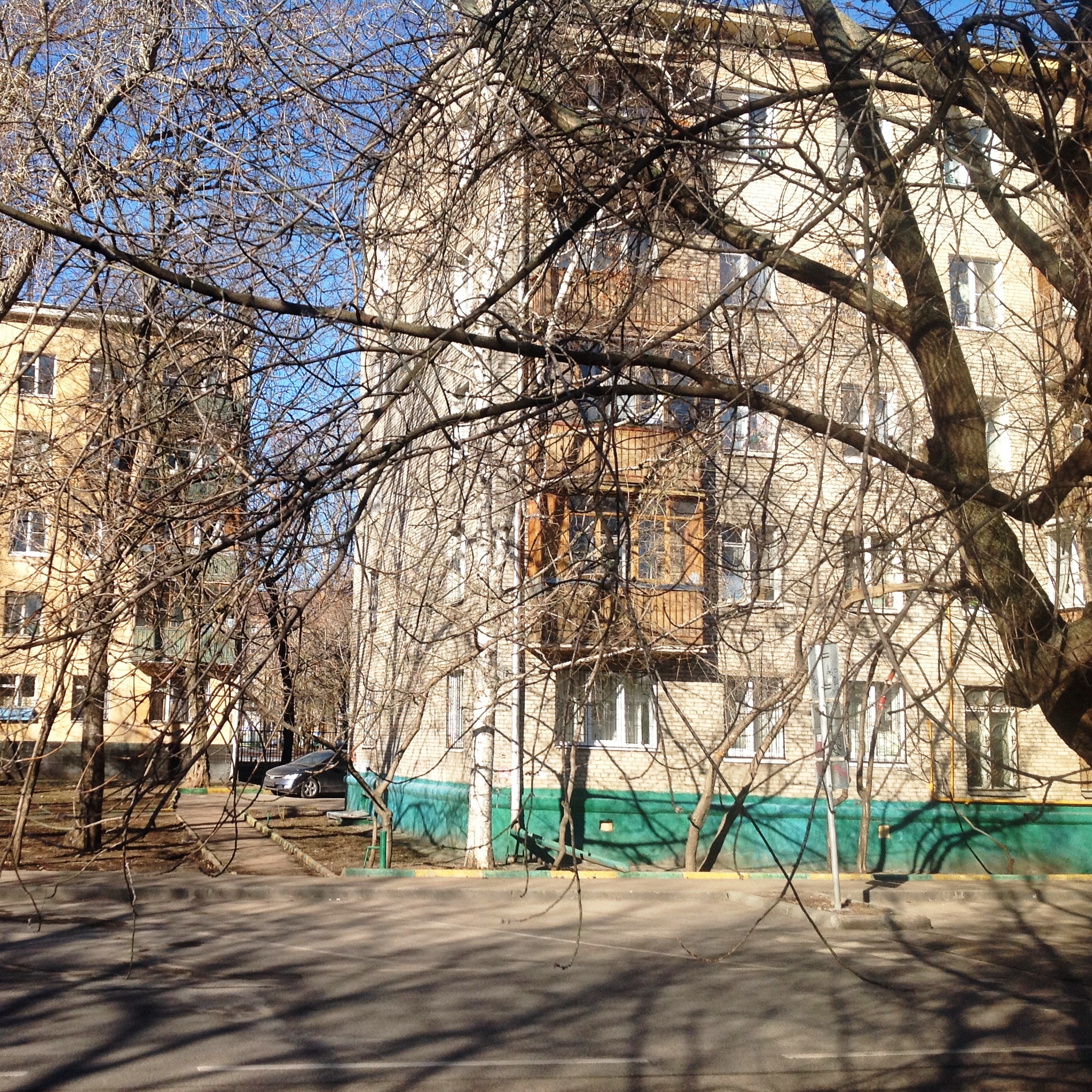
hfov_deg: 39.5
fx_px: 1499
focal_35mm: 42
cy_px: 553
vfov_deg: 40.0
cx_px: 358
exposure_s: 1/1008
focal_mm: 4.28
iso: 50
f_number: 2.4
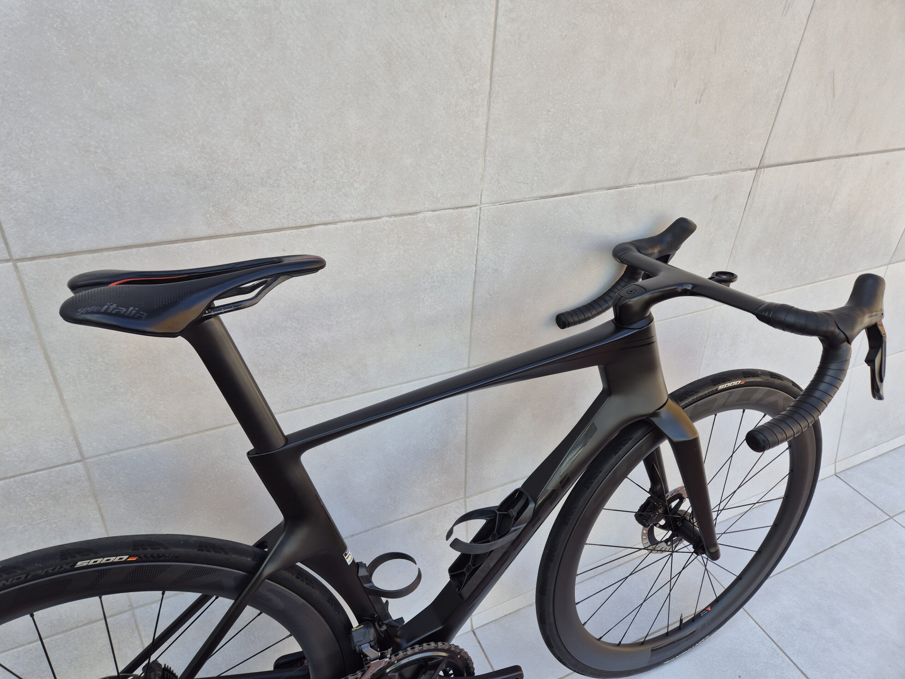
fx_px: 601
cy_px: 340
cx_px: 452
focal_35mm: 23
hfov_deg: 73.9
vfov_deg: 58.9
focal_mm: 5.4
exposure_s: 1/363
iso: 25
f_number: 1.8
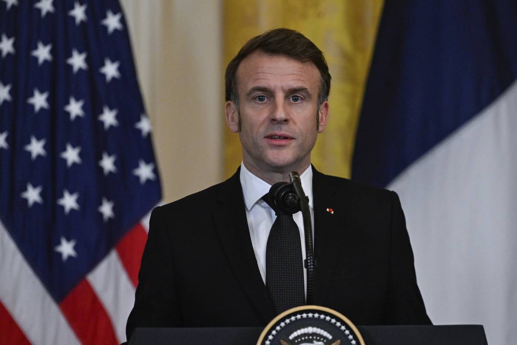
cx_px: 258
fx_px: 5744
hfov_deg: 5.2
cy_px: 172
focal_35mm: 400
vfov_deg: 3.4
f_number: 2.8
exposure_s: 1/320
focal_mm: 400
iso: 2500
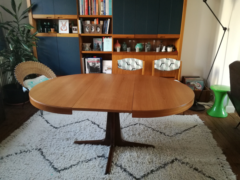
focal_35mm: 27
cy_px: 90
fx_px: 187
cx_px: 120
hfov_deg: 65.3
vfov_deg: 51.4
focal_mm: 3.79
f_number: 2
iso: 320
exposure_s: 1/25
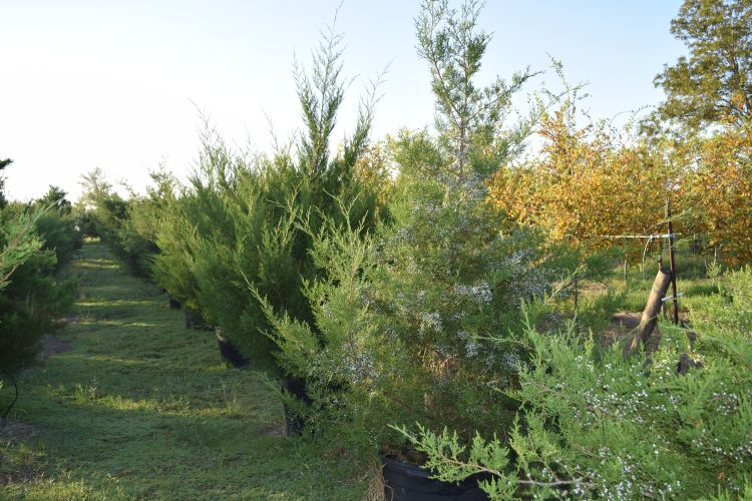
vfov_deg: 36.9
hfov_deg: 53.1
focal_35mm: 36
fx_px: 752
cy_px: 250
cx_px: 376
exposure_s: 1/160
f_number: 6.3
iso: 100
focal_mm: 24
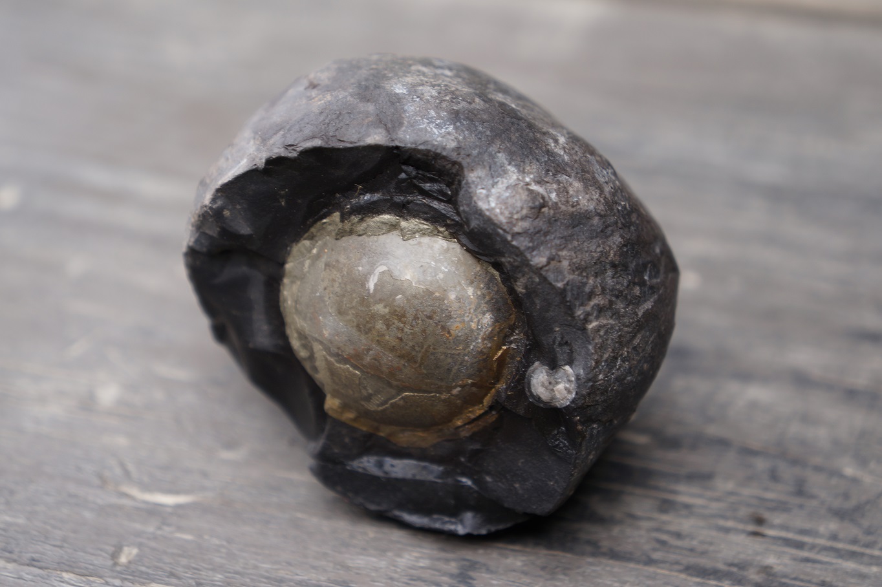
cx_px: 441
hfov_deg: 29.9
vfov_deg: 20.1
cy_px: 294
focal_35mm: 68
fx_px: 1653
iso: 125
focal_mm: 45
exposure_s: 1/80
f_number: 5
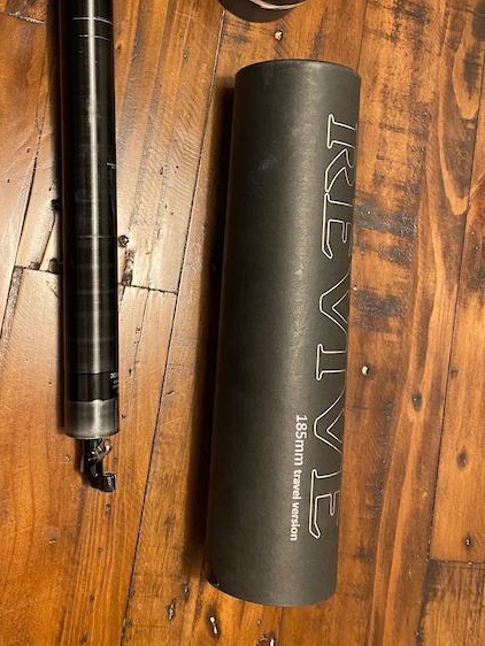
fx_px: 691
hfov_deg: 38.4
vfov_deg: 49.2
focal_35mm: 37
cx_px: 177
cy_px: 215
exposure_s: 1/40
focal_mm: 4.25
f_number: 1.8
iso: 500
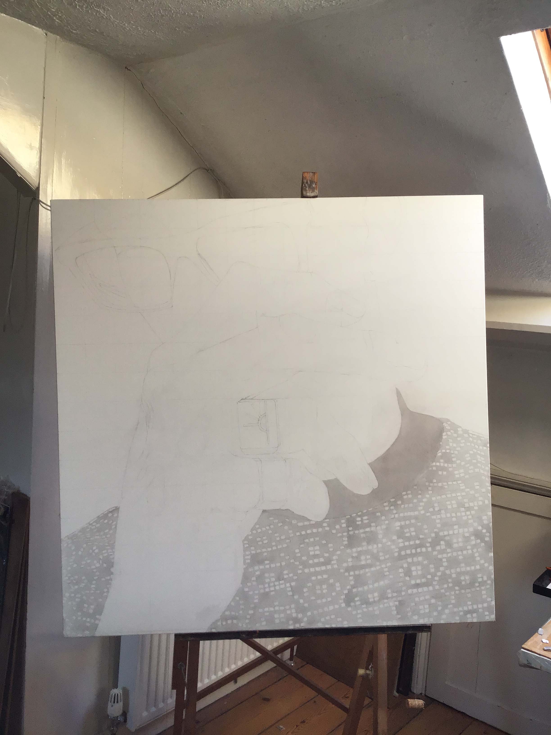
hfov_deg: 45.4
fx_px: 658
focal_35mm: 31
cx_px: 276
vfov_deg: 58.4
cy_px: 368
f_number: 2.4
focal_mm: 3.3
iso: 40
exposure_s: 1/33
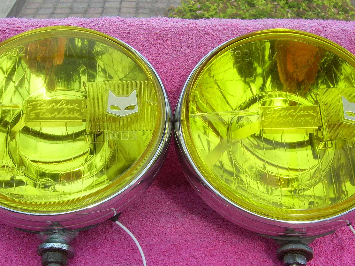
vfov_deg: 25.6
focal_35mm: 57
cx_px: 173
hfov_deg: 33.8
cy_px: 170
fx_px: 585
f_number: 6.4
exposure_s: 1/200
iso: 50
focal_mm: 7.8
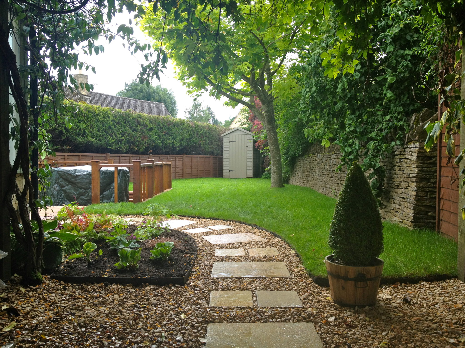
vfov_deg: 40.7
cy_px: 174
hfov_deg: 52.6
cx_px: 232
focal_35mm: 35
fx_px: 470
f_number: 2.4
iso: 64
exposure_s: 1/230
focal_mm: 4.28
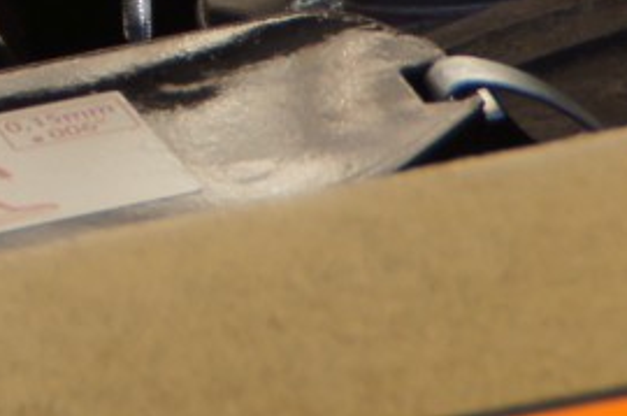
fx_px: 24149
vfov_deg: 1.0
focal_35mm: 1389
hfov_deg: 1.5
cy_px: -367
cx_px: -86
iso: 100
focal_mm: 130
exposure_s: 1/250
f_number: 6.3
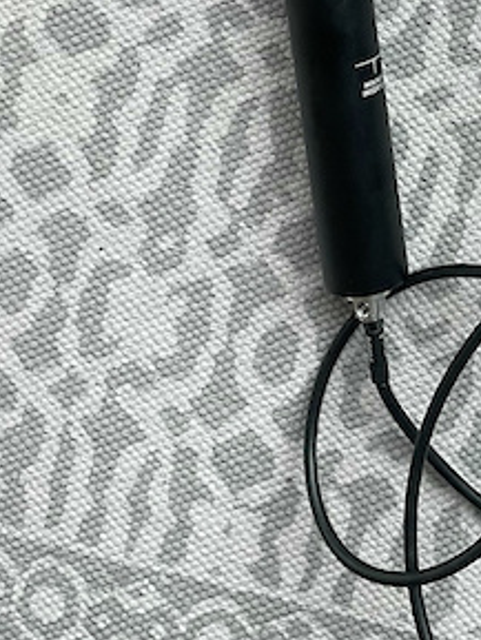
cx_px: 494
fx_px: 1333
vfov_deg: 23.9
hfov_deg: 19.8
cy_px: -186
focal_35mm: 72
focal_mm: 4.2
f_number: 1.6
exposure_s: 1/60
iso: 200
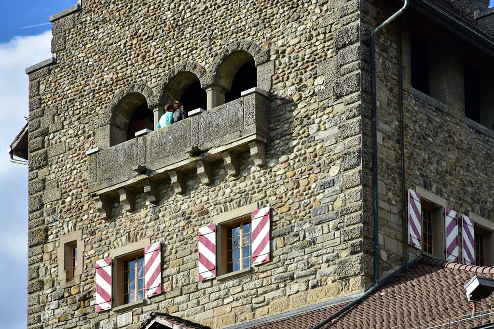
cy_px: 164
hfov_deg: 16.1
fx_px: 1750
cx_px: 247
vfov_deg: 10.8
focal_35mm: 128
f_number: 8
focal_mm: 85
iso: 100
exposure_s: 1/250
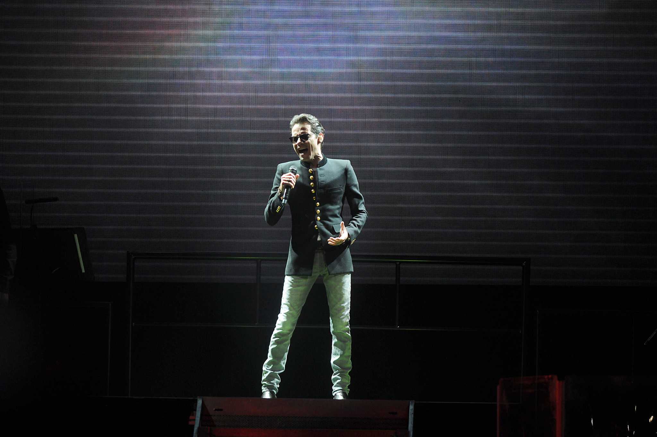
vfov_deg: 3.0
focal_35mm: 450
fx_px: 8202
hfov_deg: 4.6
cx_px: 328
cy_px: 218
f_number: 2.8
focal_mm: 300
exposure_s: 1/800
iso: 640
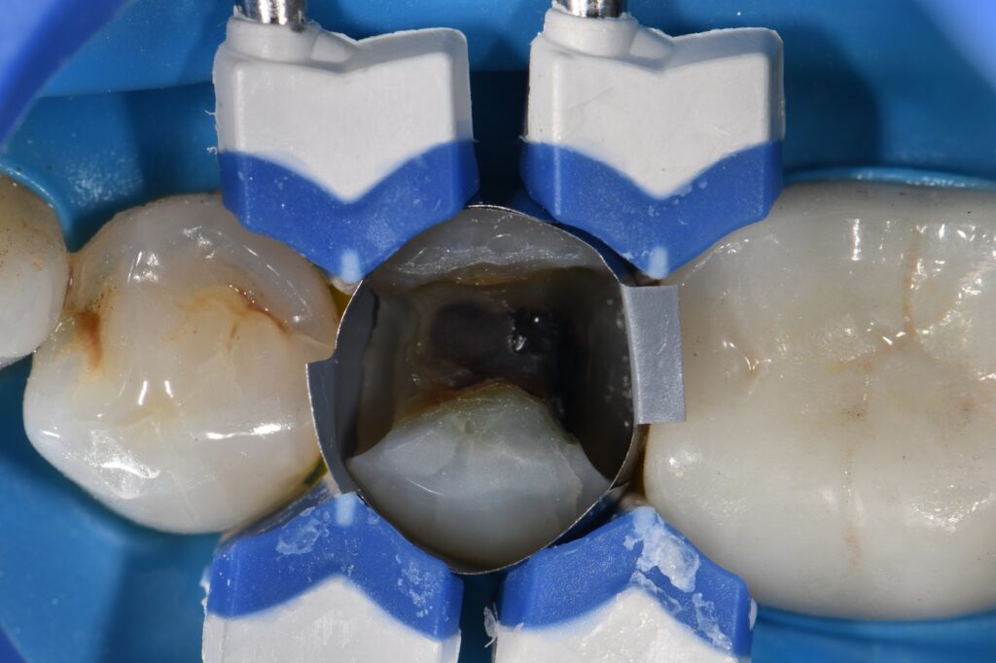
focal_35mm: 157
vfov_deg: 8.7
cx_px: 498
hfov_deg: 13.1
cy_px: 332
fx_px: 4342
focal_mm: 105
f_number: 32
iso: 200
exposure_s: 1/200
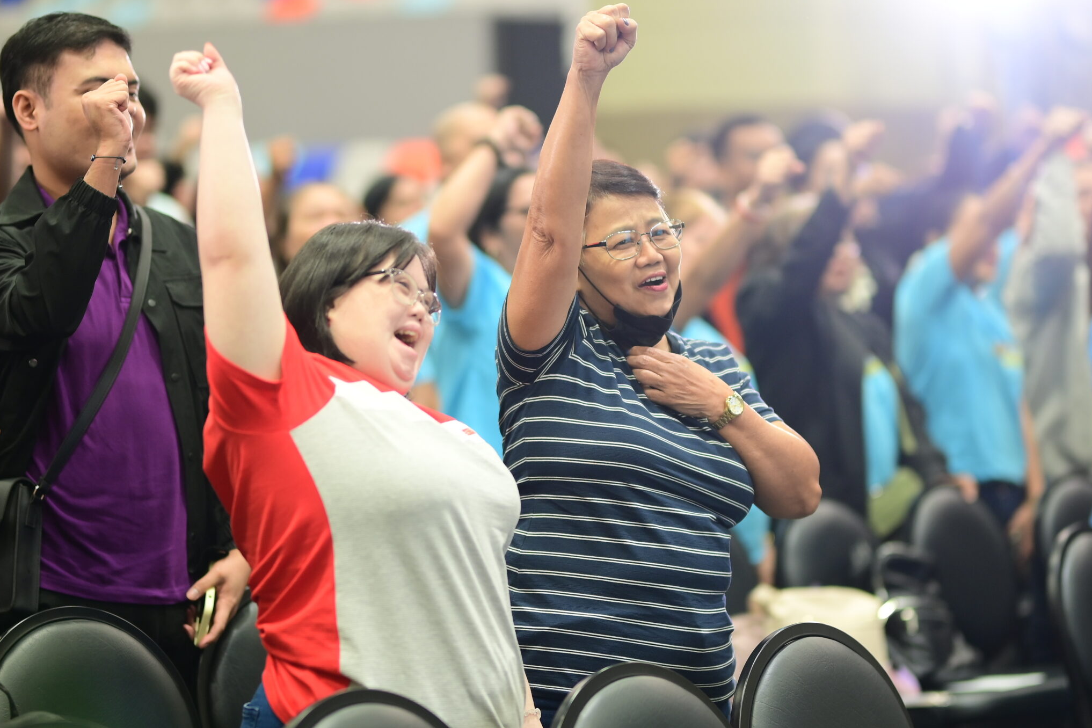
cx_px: 545
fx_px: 3882
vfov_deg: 10.7
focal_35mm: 128
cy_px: 366
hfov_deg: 16.0
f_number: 1.4
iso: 500
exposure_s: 1/250
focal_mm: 85
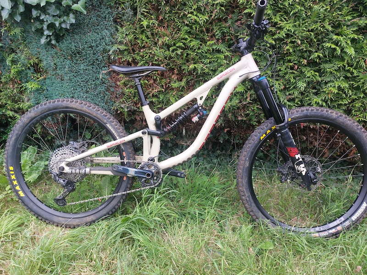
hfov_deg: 69.4
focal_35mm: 25
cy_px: 138
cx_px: 184
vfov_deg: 54.9
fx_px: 265
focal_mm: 5.23
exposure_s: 1/100
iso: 80
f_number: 1.8
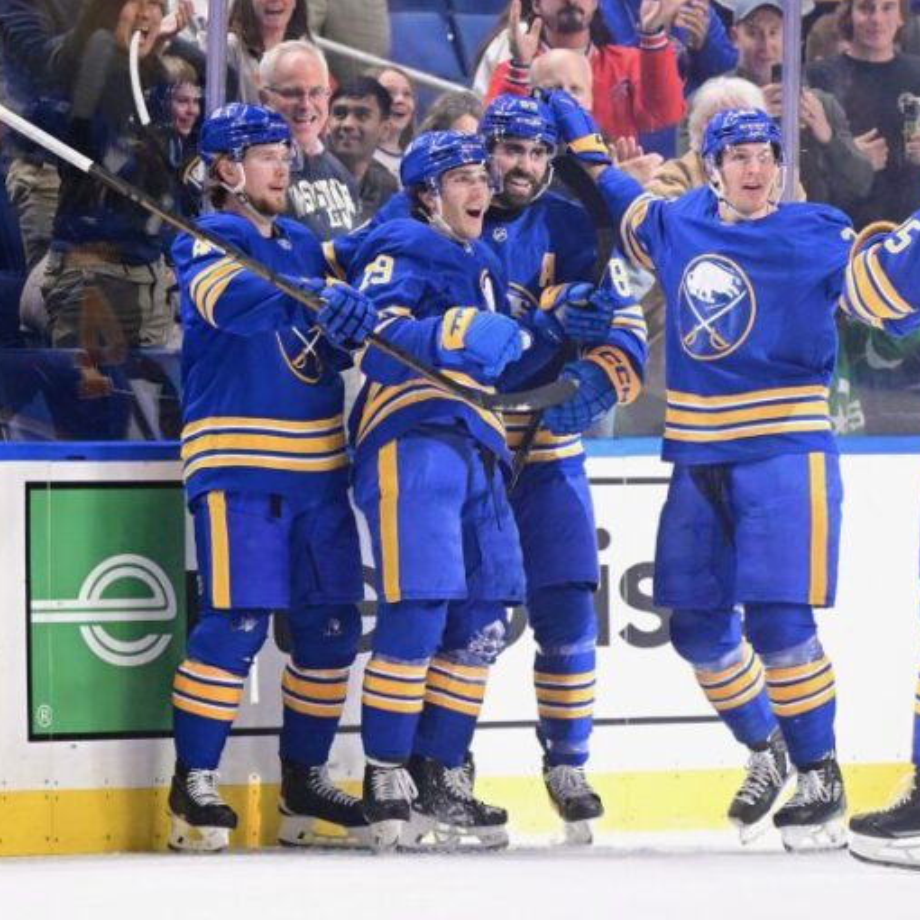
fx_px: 7698
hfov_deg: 6.8
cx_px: 651
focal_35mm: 256
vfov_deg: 6.8
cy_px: 460
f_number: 2.8
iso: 4000
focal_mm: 200
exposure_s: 1/1600
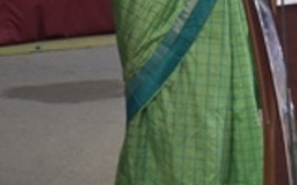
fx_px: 1391
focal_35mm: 172
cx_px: 203
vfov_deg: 7.4
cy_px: -155
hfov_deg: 12.2
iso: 640
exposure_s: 1/30
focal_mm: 28
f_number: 4.2
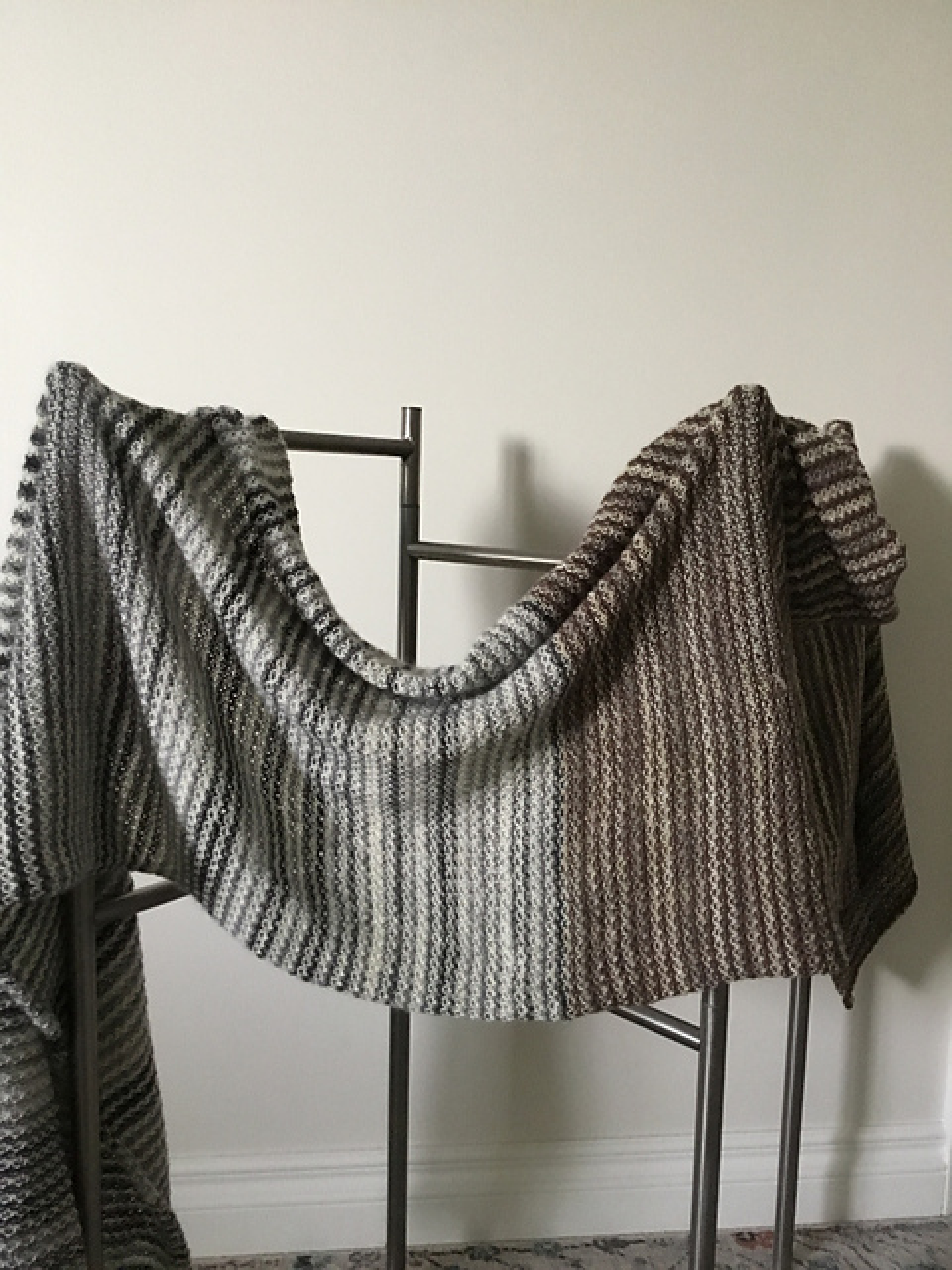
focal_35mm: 31
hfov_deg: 45.4
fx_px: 1137
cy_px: 635
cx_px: 476
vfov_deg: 58.4
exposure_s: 1/20
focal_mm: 3.3
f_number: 2.4
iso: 200
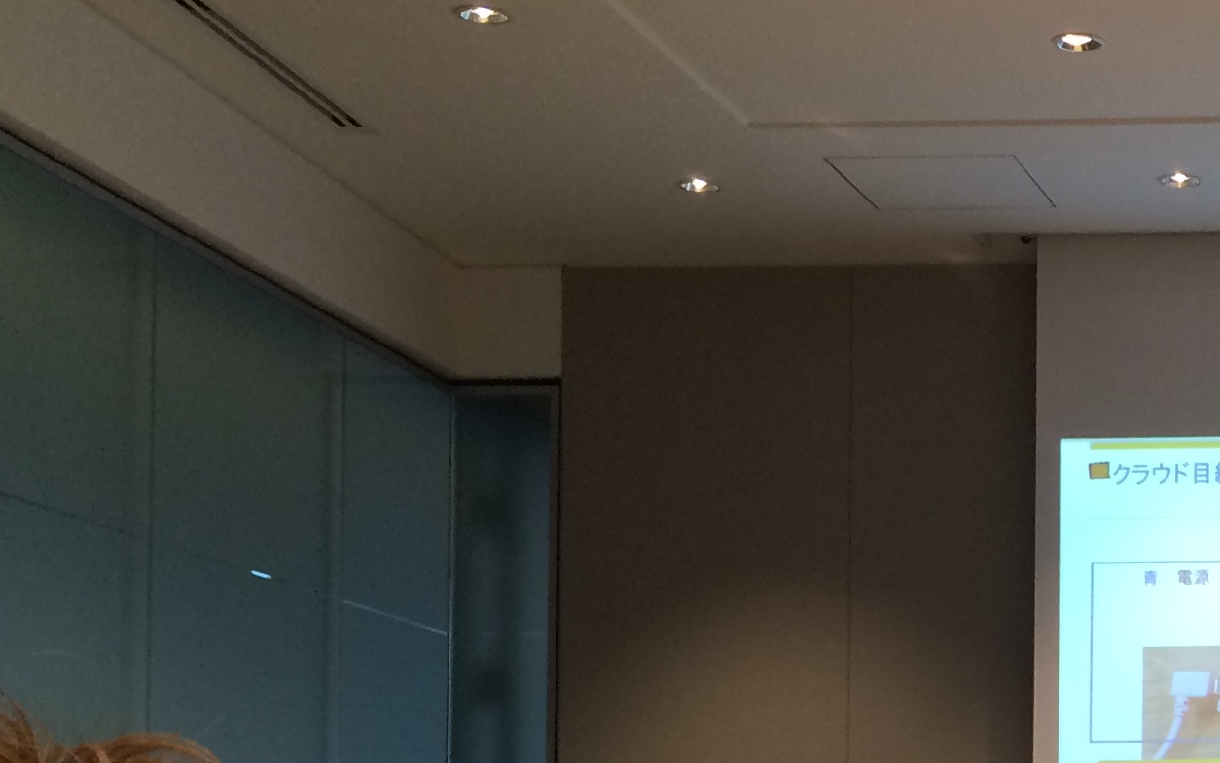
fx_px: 2660
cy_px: 848
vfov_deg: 15.8
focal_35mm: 80
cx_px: 1467
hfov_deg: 23.6
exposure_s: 1/30
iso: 40
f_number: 2.2
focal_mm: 4.15
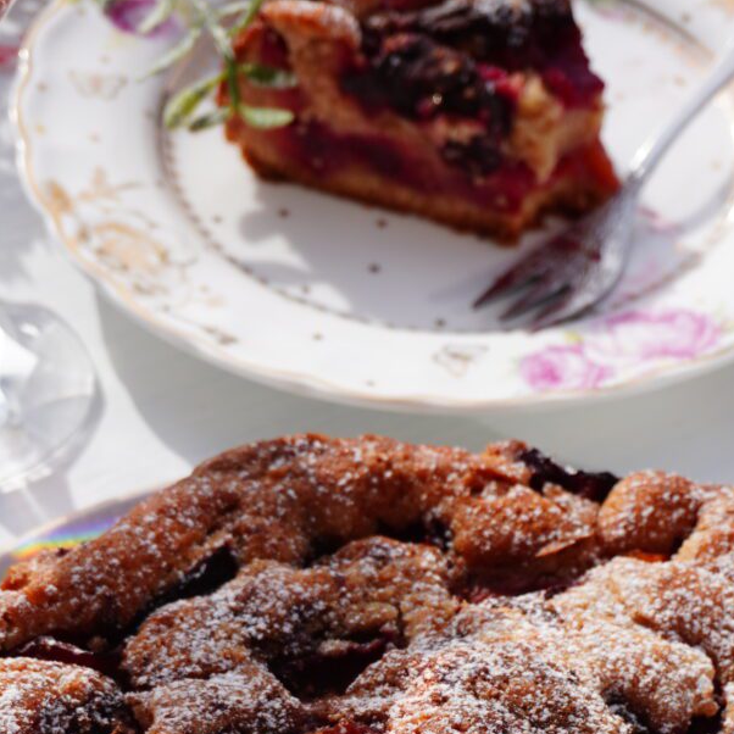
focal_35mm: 143
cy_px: 730
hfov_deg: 12.2
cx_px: 350
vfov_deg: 12.1
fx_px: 3431
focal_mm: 44
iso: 100
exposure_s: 1/500
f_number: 5.6
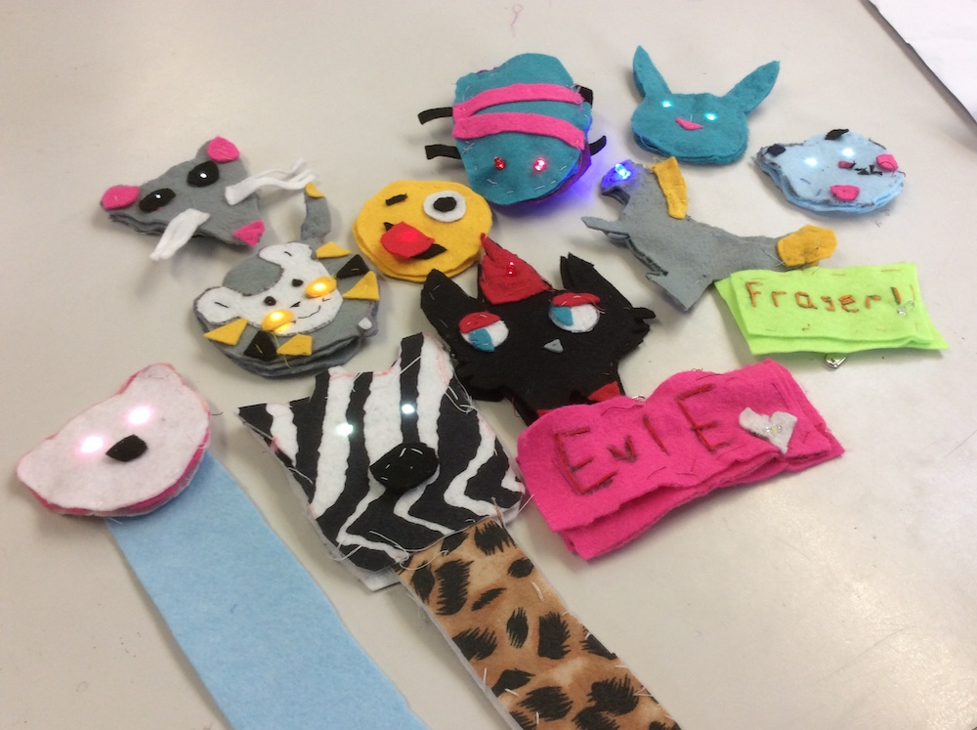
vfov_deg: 44.1
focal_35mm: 32
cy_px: 365
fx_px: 902
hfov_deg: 56.9
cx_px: 488
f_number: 2.4
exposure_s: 1/25
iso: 64
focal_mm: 3.3
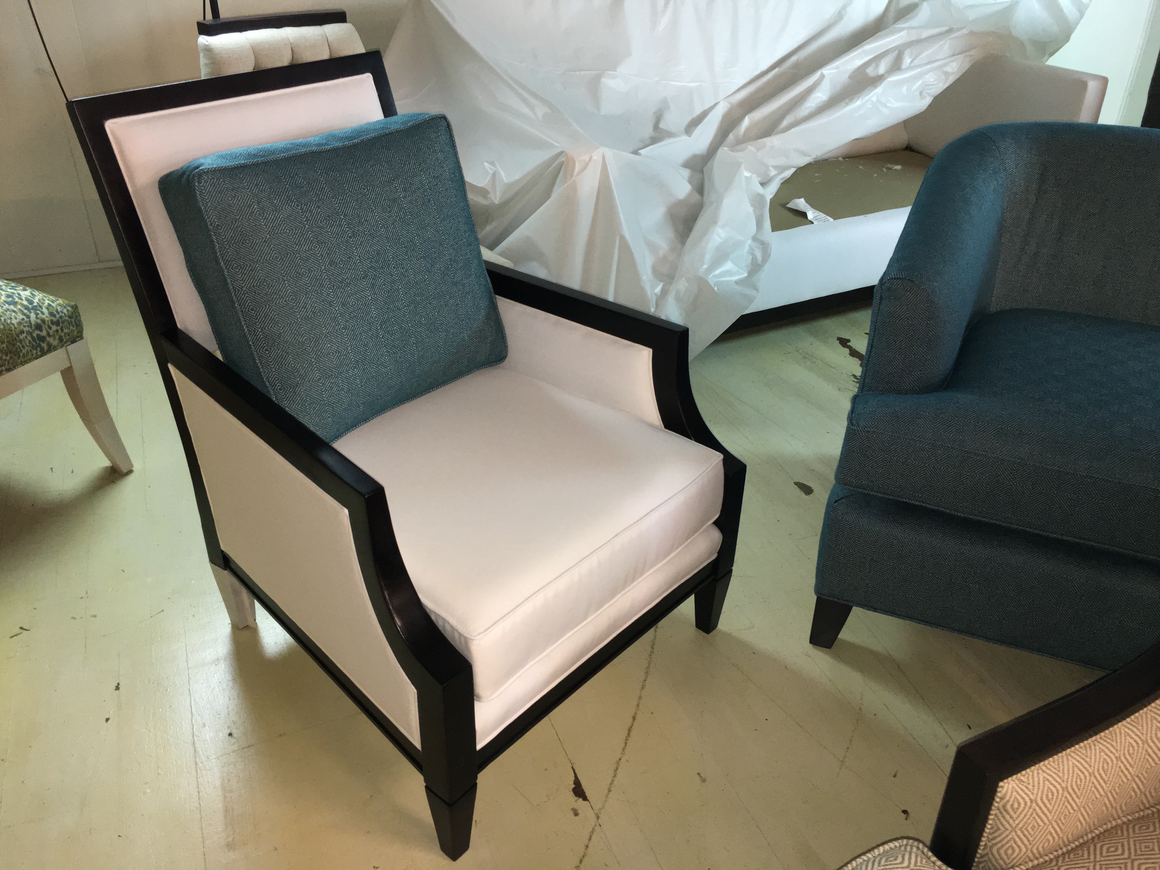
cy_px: 435
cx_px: 580
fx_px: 972
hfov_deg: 61.7
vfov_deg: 48.2
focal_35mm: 29
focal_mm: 4.15
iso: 80
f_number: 2.2
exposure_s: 1/24
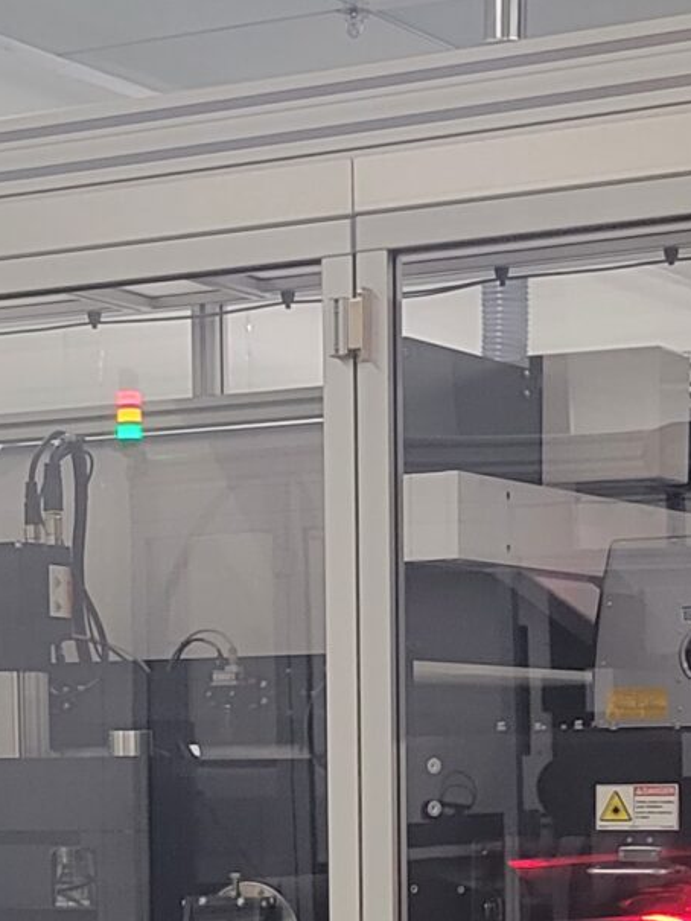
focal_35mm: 110
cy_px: 1190
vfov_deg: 16.9
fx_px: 2927
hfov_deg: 13.5
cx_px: 358
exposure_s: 1/50
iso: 320
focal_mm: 5.4
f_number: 1.8
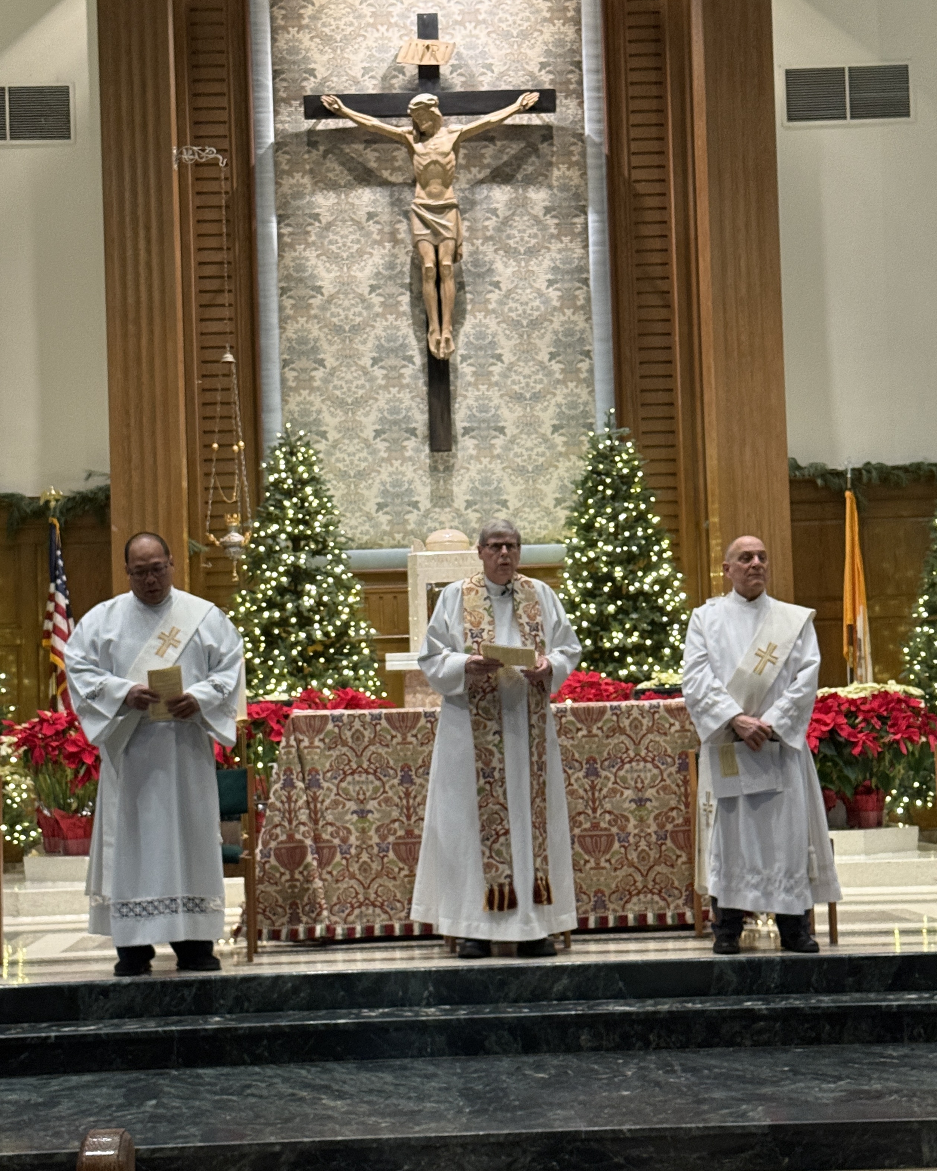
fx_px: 1906
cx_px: 437
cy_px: 591
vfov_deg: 34.1
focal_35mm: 55
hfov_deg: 27.6
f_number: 1.78
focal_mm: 6.76
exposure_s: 1/40
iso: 250
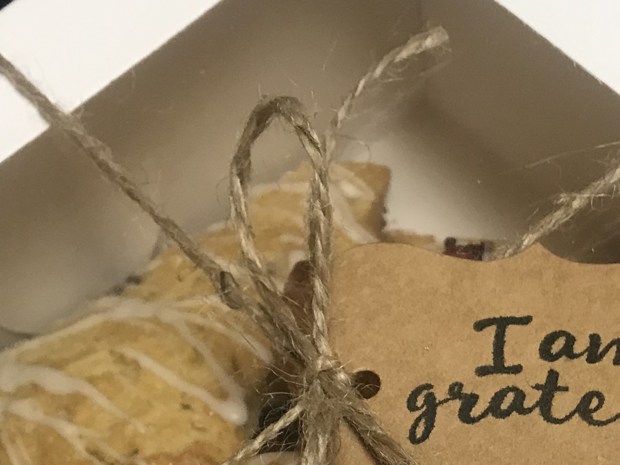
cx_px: 335
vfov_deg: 18.9
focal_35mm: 75
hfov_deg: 26.0
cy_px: 510
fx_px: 1343
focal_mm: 3.99
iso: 40
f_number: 1.8
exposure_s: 1/23
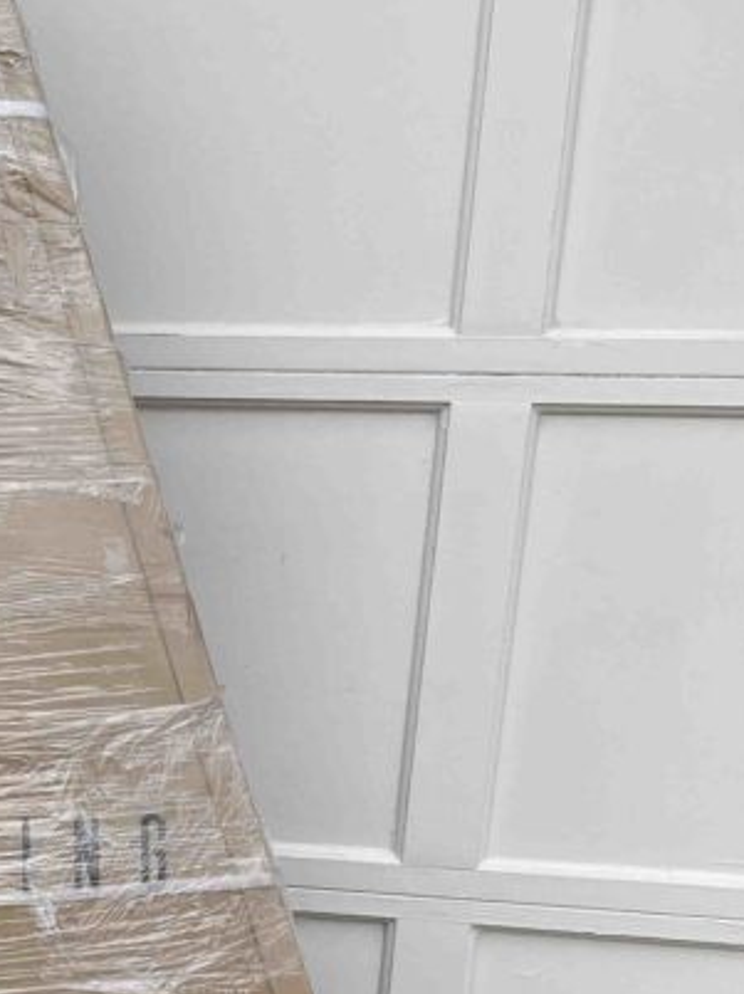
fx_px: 1979
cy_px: 936
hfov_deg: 19.9
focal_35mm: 69
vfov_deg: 27.0
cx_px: -171
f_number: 1.6
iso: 32
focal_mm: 4.2
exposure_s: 1/744
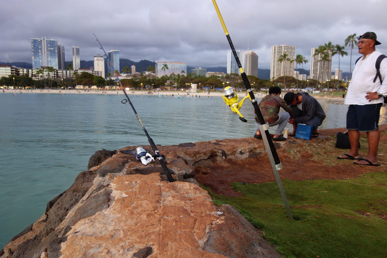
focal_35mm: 28
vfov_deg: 46.4
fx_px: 301
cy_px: 129
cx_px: 194
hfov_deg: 65.5
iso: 200
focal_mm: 10.4
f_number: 1.8
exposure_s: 1/30
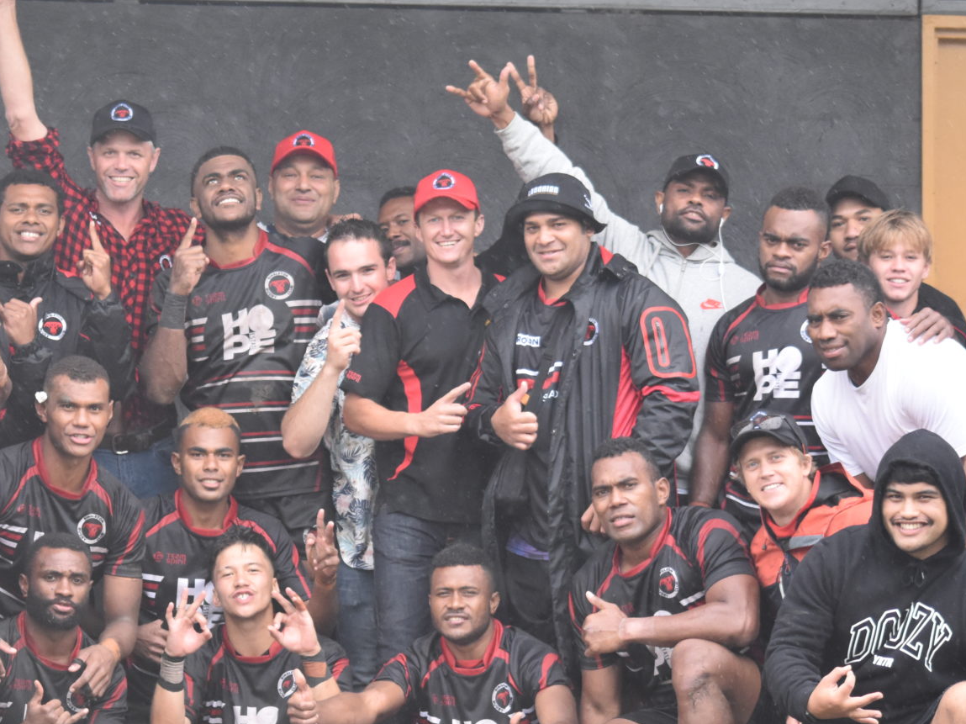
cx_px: 202
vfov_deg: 8.2
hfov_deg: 11.0
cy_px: 405
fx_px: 5022
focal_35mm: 180
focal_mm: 70
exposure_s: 1/500
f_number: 4
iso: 1100
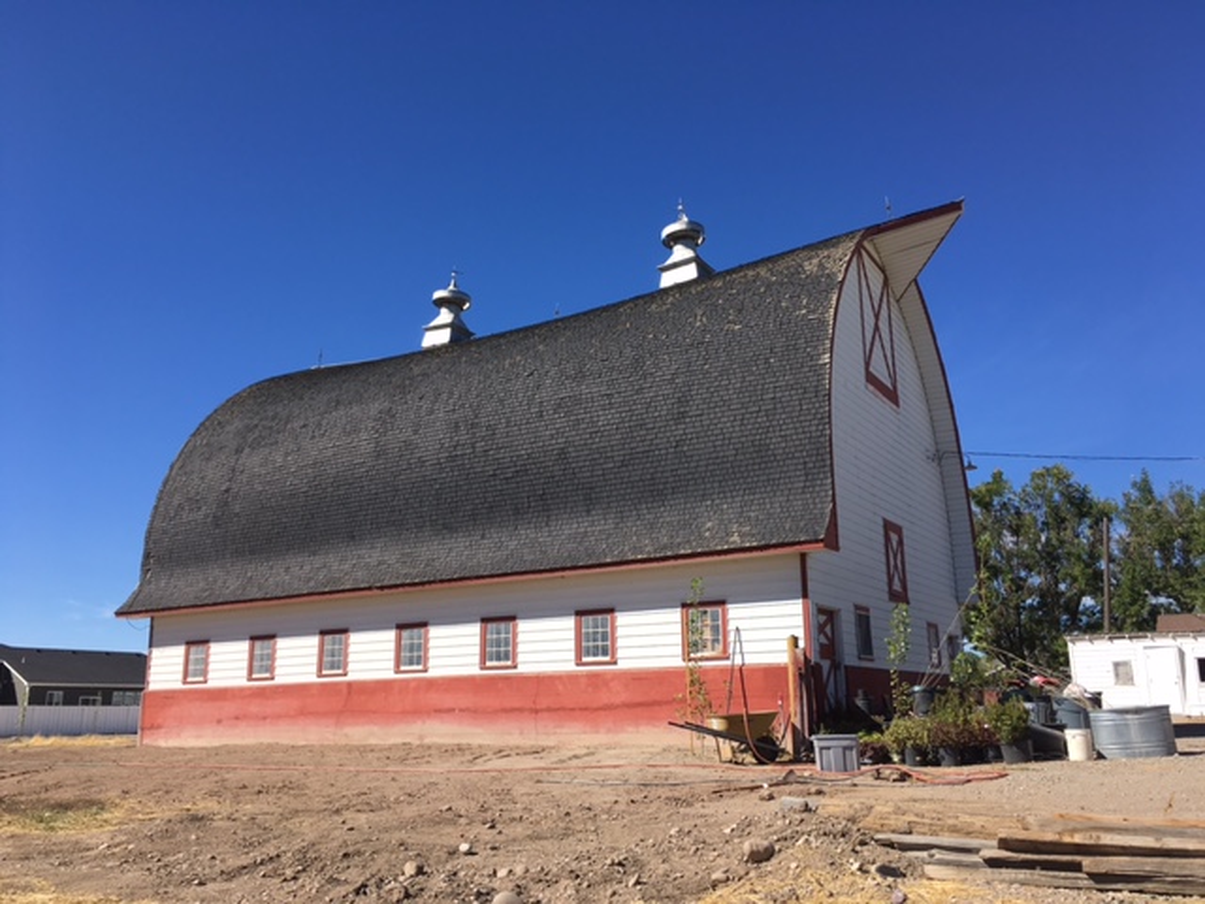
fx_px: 1010
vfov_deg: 48.2
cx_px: 602
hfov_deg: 61.7
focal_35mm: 29
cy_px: 452
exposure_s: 1/1304
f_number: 2.2
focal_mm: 4.15
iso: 25
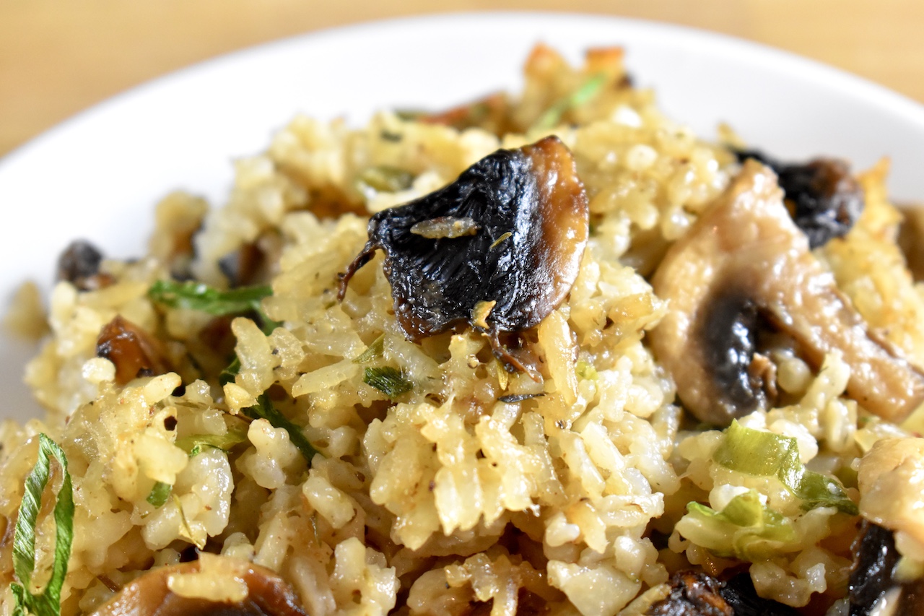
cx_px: 462
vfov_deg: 16.5
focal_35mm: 82
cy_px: 308
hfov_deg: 24.6
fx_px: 2117
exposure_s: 1/125
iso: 3200
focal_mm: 55
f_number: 5.6
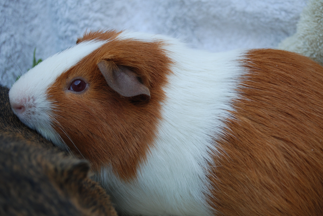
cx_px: 188
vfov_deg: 18.5
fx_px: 665
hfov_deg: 27.3
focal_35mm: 74
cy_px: 106
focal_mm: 38
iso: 200
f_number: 5.3
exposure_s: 1/50
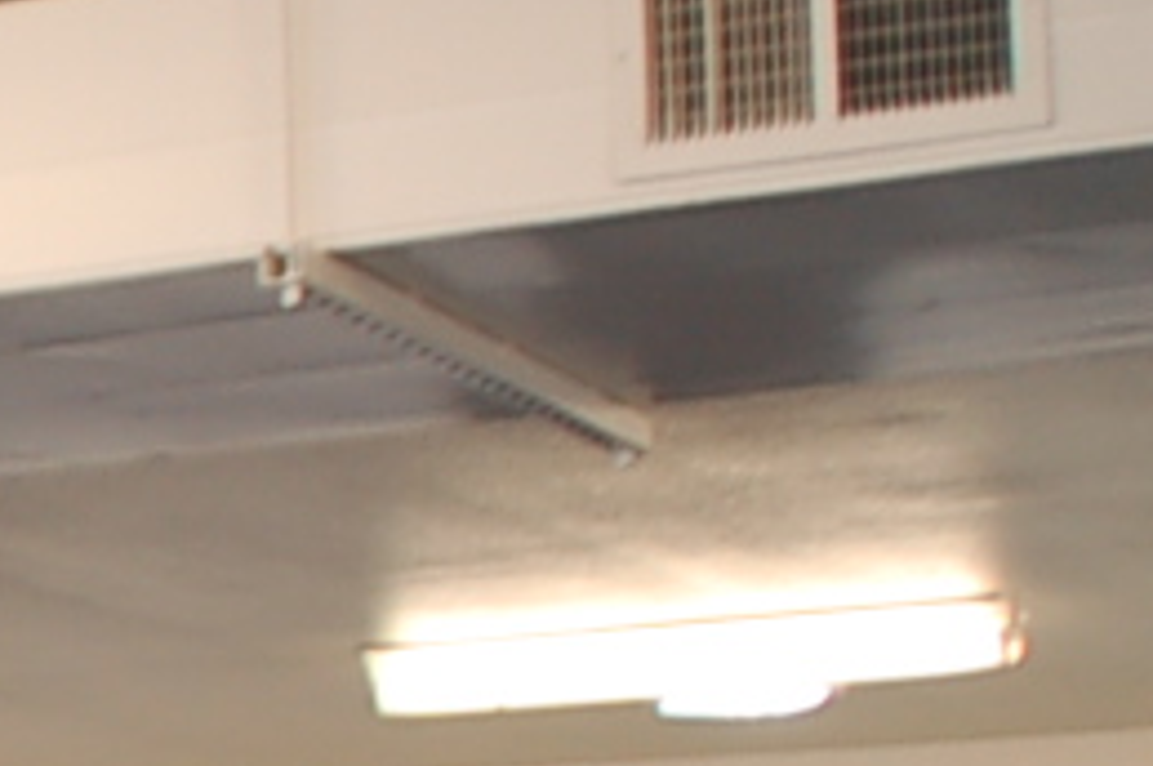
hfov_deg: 10.9
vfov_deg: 8.4
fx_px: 5022
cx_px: -1696
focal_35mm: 157
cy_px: 1314
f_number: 4
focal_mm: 18
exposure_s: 1/60
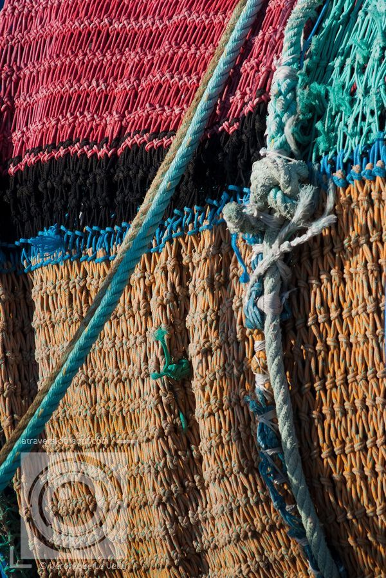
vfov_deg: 6.9
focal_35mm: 300
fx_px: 4825
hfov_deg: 4.6
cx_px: 193
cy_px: 289
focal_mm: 200
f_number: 8
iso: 400
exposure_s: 1/160
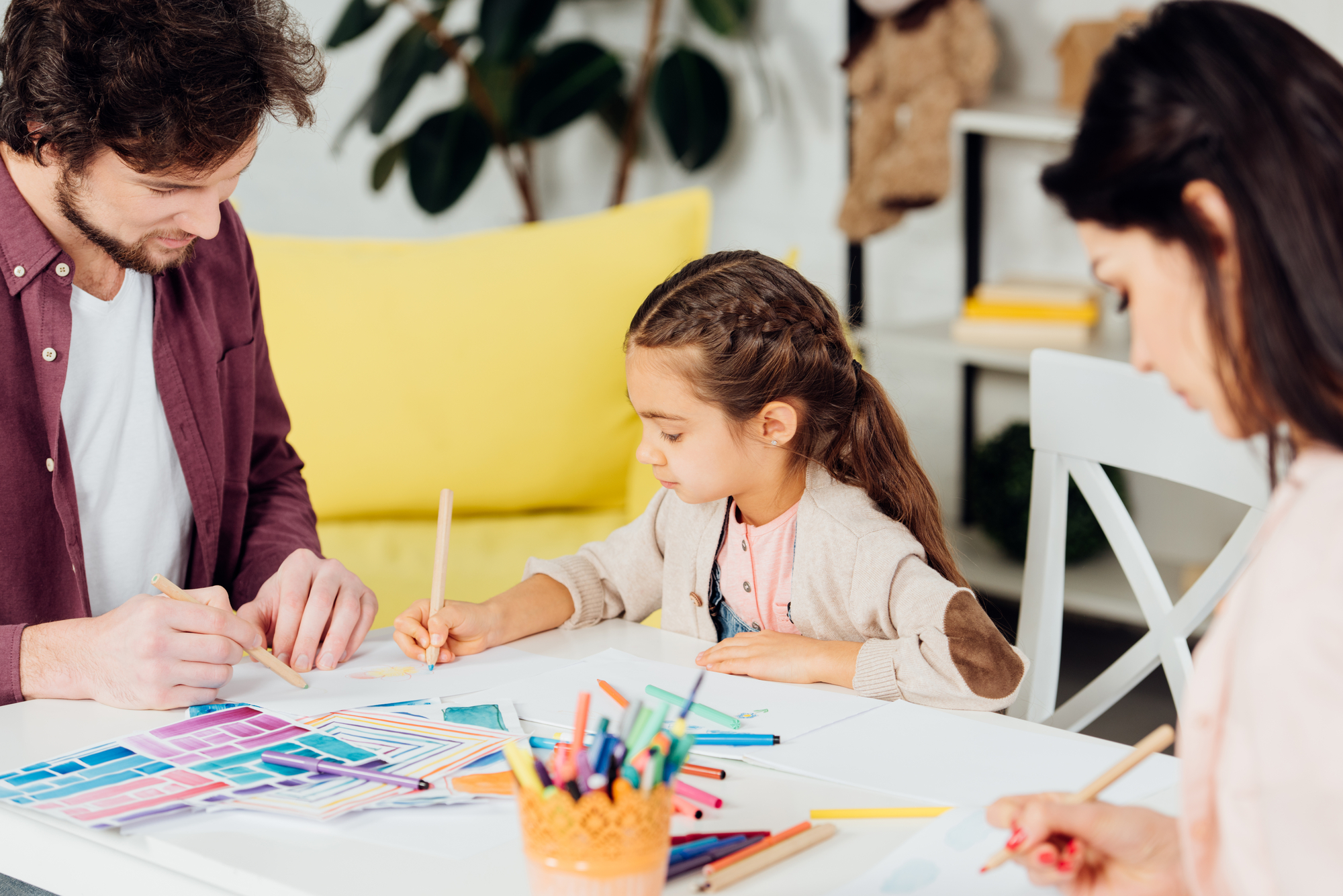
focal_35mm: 110
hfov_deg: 18.6
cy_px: 448
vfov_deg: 12.5
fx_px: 4105
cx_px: 672
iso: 160
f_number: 4
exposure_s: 1/160
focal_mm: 110
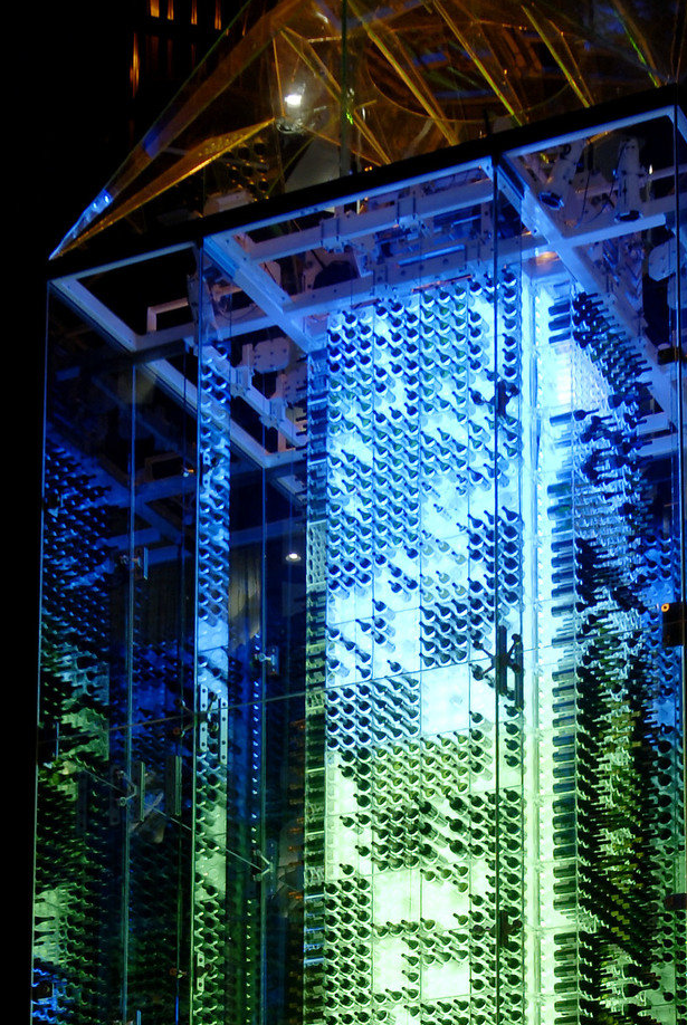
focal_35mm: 82
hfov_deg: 16.7
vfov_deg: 24.0
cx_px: 327
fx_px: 2339
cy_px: 924
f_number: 6.7
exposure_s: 1
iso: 100
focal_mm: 24
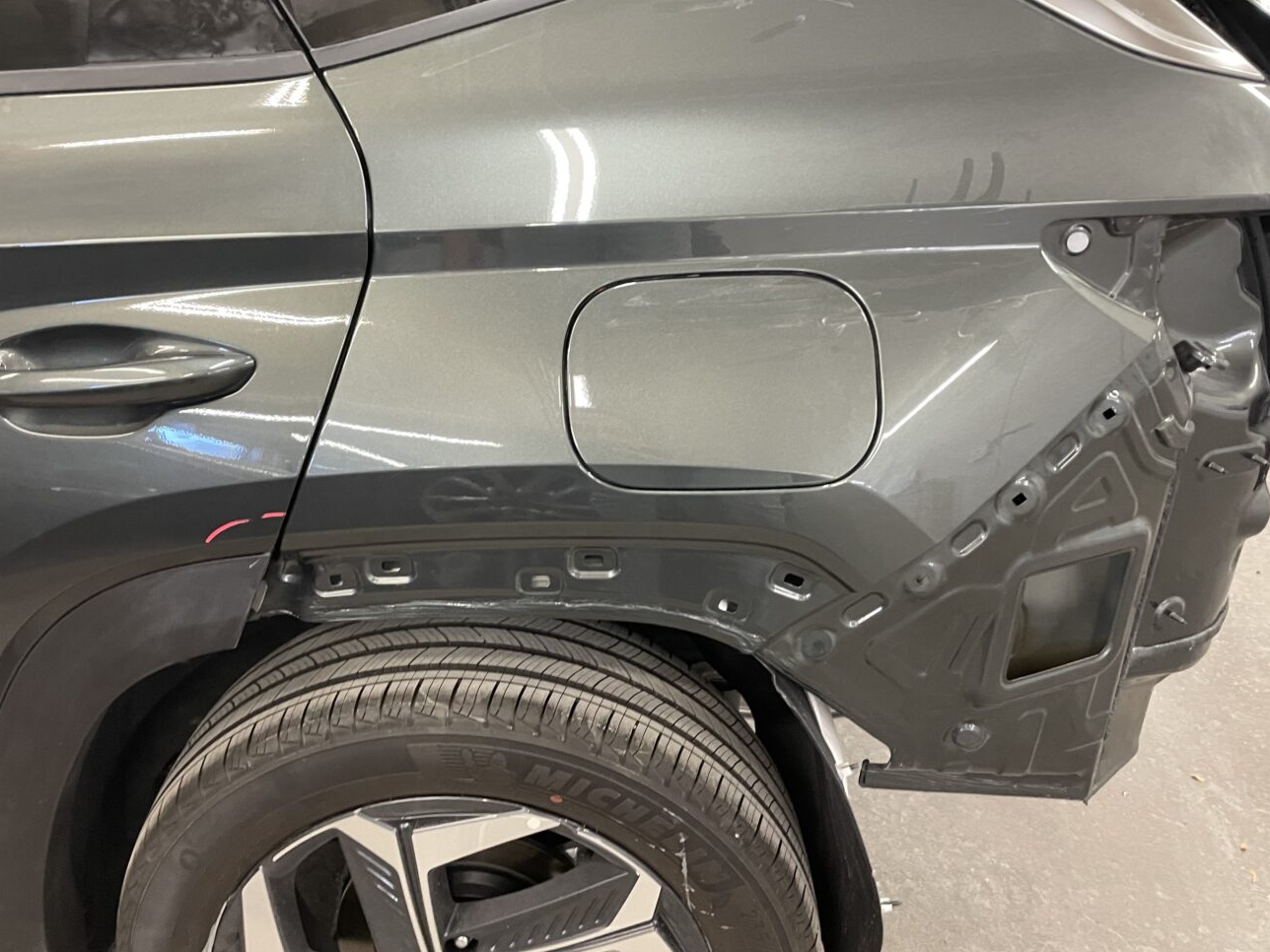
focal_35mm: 31
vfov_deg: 45.4
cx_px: 563
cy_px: 432
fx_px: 1137
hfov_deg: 58.2
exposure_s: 1/60
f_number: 1.6
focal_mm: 4.2
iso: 320
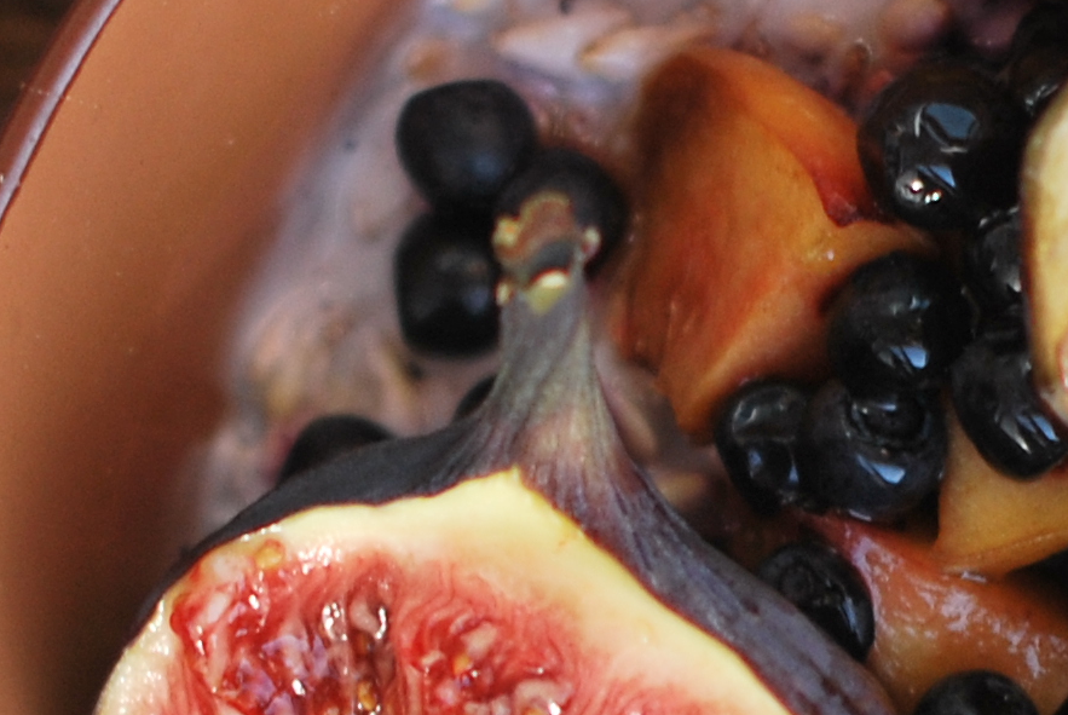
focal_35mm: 329
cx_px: 578
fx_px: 9771
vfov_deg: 4.2
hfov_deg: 6.3
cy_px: 778
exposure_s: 1/100
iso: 200
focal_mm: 50
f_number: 2.2
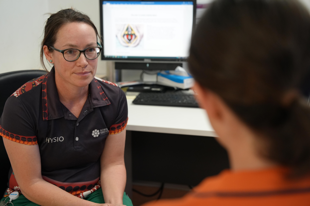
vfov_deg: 19.5
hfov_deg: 28.8
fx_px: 603
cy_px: 103
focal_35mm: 70
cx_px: 155
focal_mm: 70
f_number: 4
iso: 2500
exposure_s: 1/160
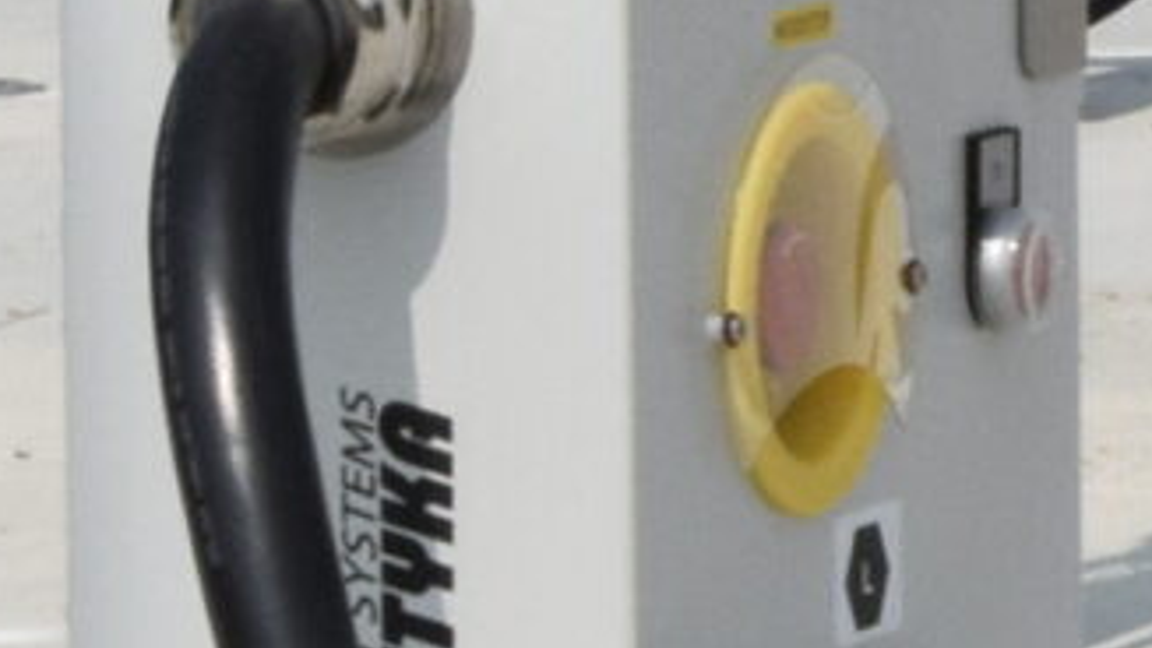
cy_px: -532
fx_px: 15763
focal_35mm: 516
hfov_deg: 4.1
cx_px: 2149
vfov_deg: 2.3
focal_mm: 42
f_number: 25
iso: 800
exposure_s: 1/400
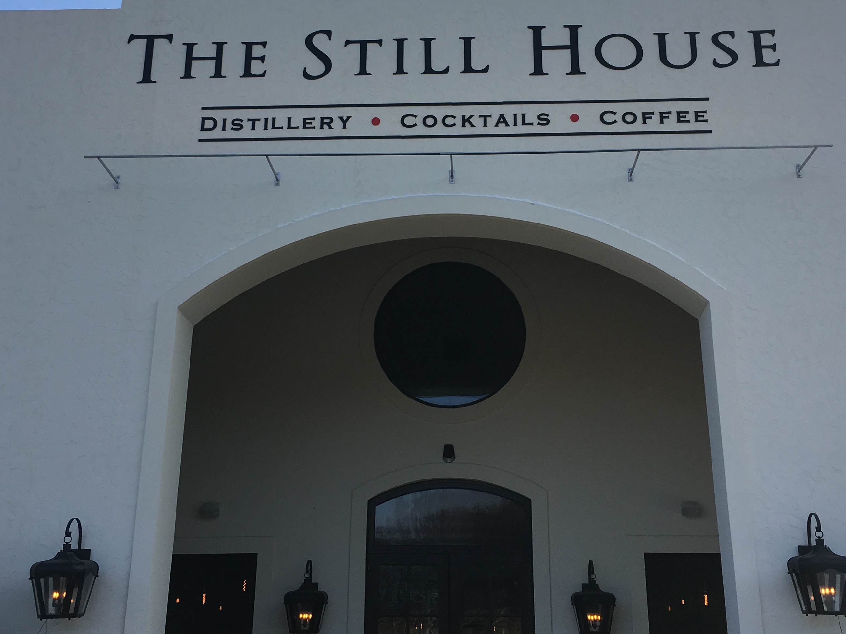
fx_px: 1100
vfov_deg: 32.0
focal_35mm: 45
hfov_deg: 42.1
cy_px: 221
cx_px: 429
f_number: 2.2
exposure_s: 1/1054
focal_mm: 4.15
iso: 25
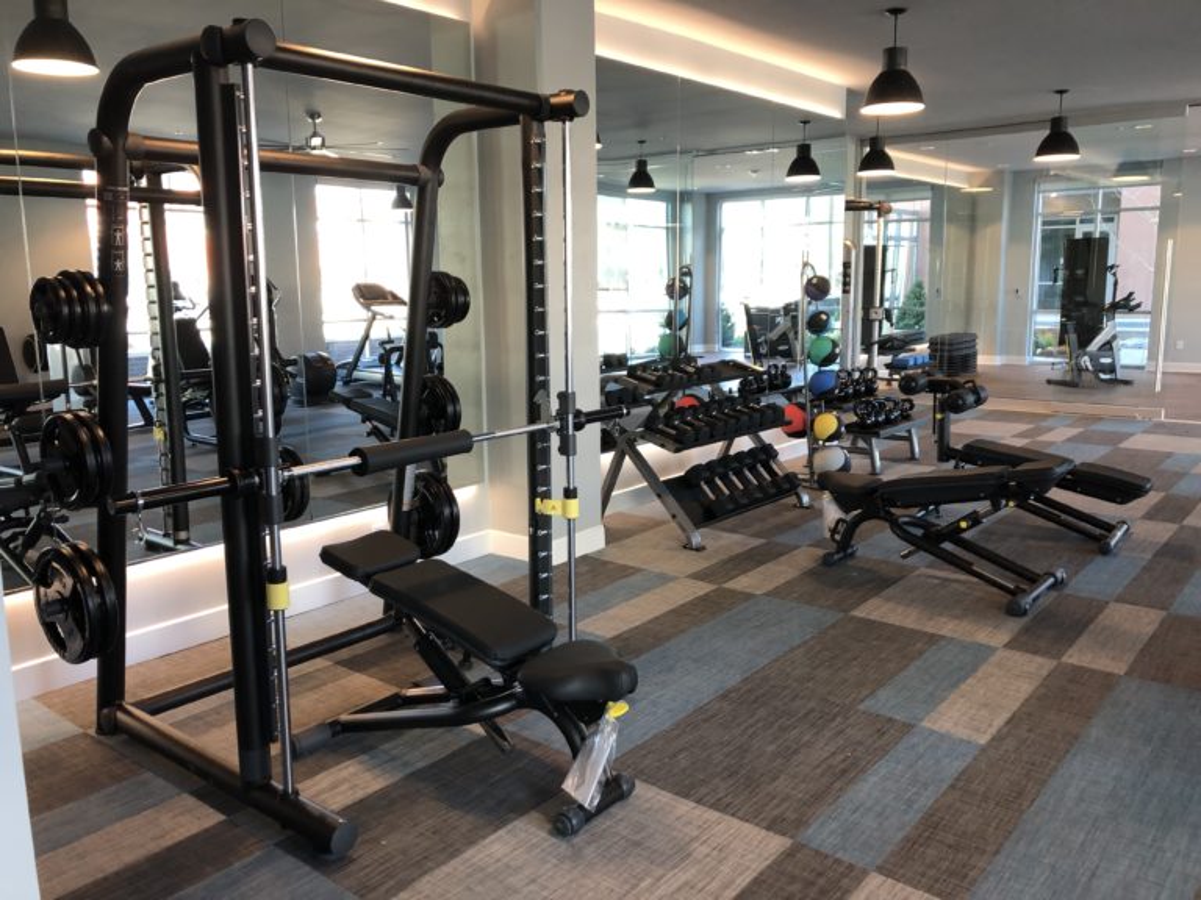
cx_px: 600
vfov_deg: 49.7
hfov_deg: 63.4
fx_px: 971
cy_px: 450
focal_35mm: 28
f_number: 1.8
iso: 40
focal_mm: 4
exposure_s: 1/20
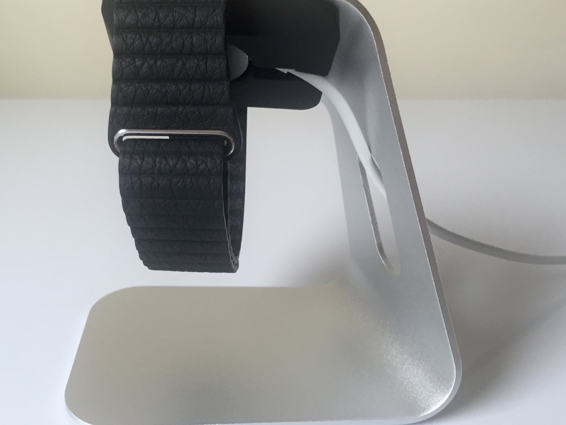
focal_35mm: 40
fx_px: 654
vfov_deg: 35.9
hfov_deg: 46.6
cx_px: 236
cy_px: 196
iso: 40
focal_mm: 4.15
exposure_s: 1/30
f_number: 2.2
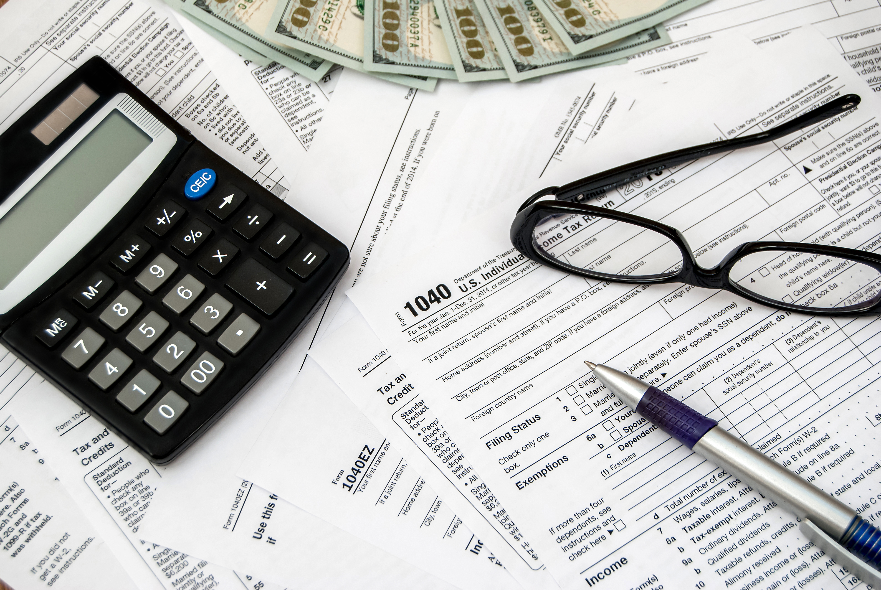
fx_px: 1654
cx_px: 440
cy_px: 295
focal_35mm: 68
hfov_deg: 29.8
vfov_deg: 20.2
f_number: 5.6
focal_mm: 45
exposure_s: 1/125
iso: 200
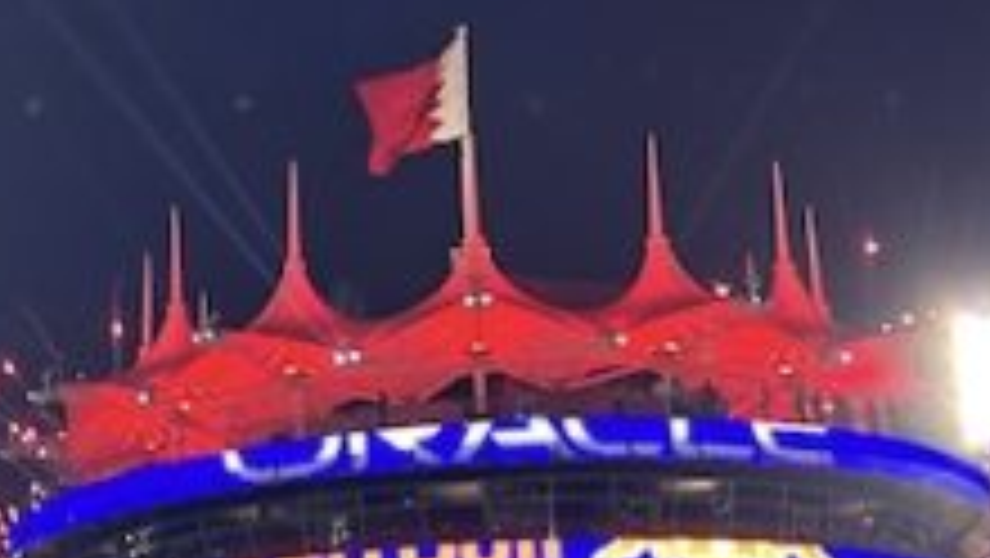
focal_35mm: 132
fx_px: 3467
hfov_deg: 15.2
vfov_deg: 9.1
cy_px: 558
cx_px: -423
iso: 80
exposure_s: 1/50
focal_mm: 5.7
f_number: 1.5
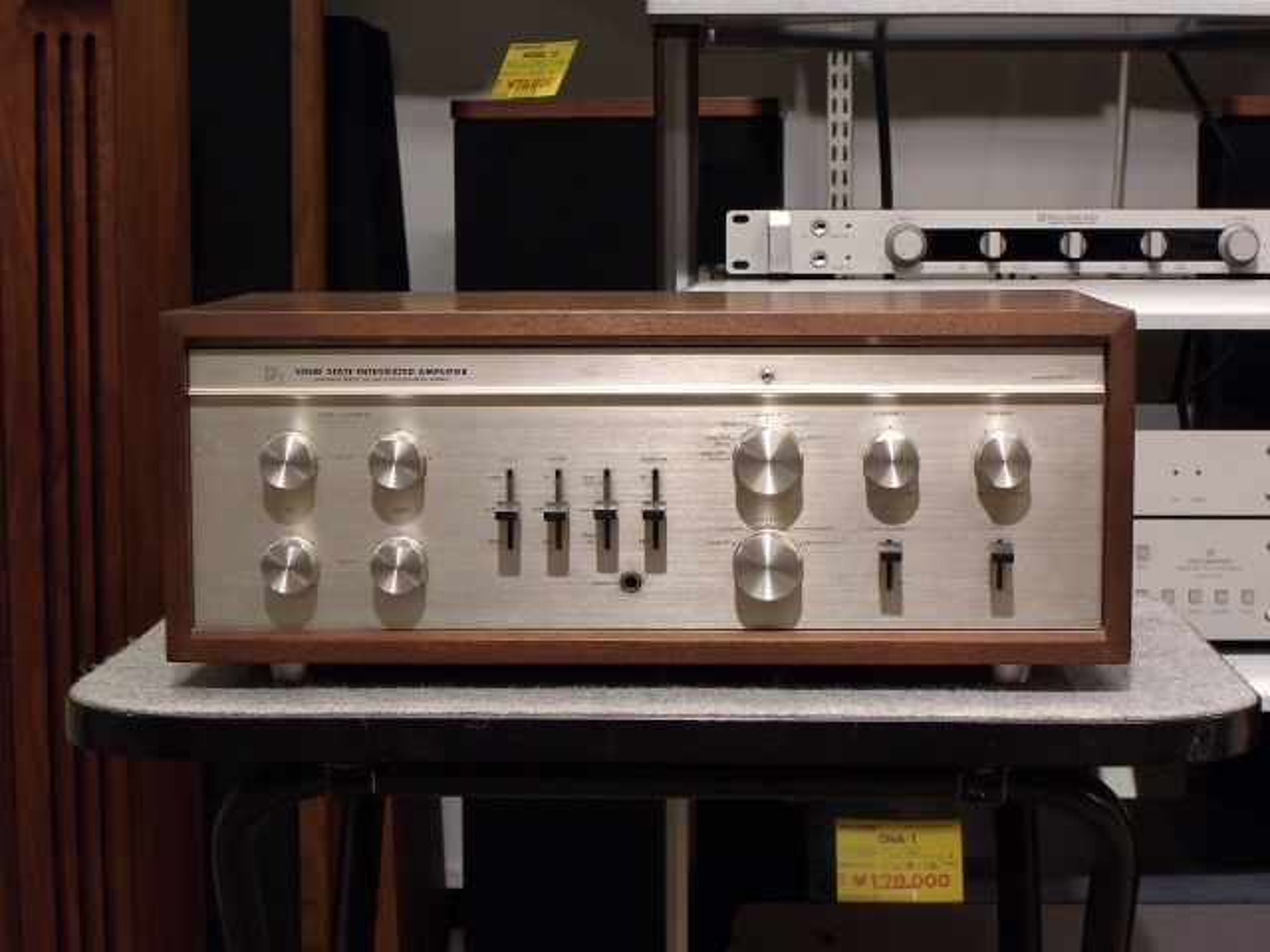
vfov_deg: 18.4
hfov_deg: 24.4
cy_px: 476
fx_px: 2935
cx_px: 635
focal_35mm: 80
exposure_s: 1/15
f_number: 4.4
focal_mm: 16.6
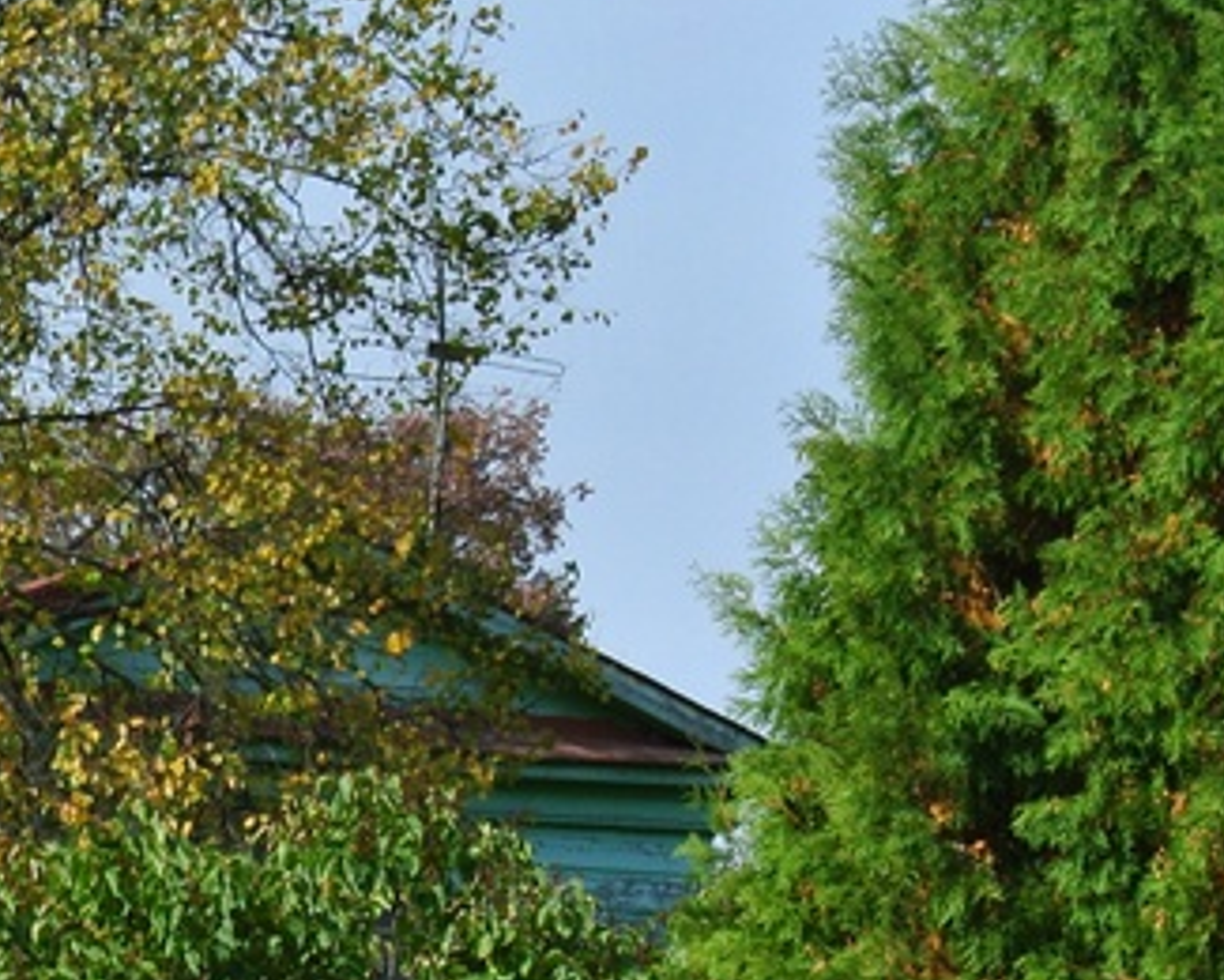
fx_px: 10179
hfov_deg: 6.8
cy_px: 1391
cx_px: -320
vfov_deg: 5.5
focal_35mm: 281
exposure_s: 1/640
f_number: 4.5
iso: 100
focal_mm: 30
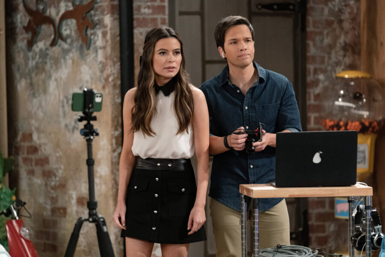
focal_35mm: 155
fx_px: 1658
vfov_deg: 8.9
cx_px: 192
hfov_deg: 13.2
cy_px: 128
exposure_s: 1/200
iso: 6400
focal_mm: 155
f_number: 3.2
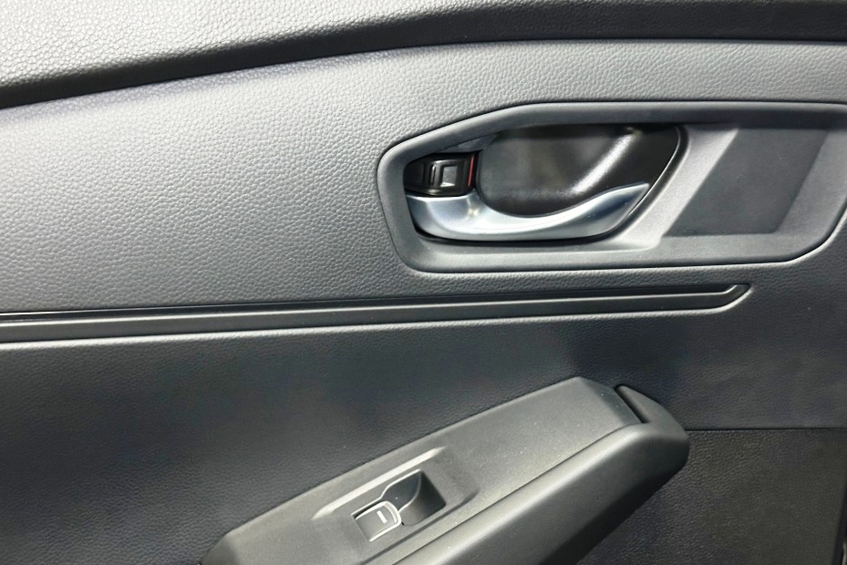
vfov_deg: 24.6
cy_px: 344
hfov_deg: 36.2
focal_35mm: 55
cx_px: 393
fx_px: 1294
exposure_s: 1/30
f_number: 1.78
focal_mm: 6.86
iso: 640
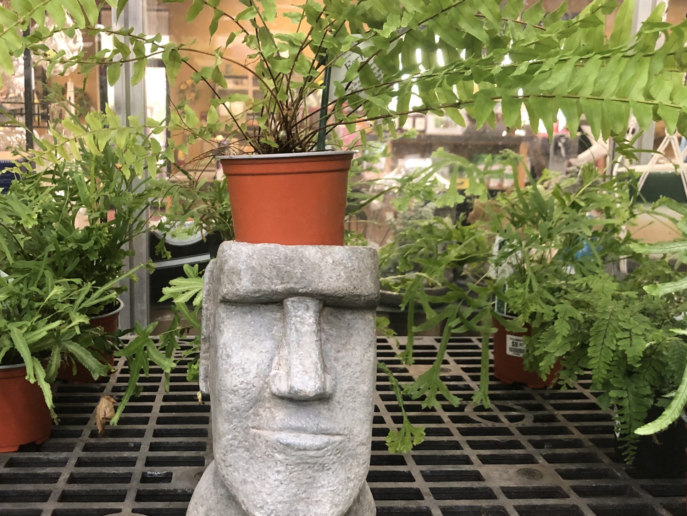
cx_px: 271
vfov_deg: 38.7
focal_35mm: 37
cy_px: 270
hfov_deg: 49.8
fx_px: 734
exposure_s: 1/15
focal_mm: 4
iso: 64
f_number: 1.8
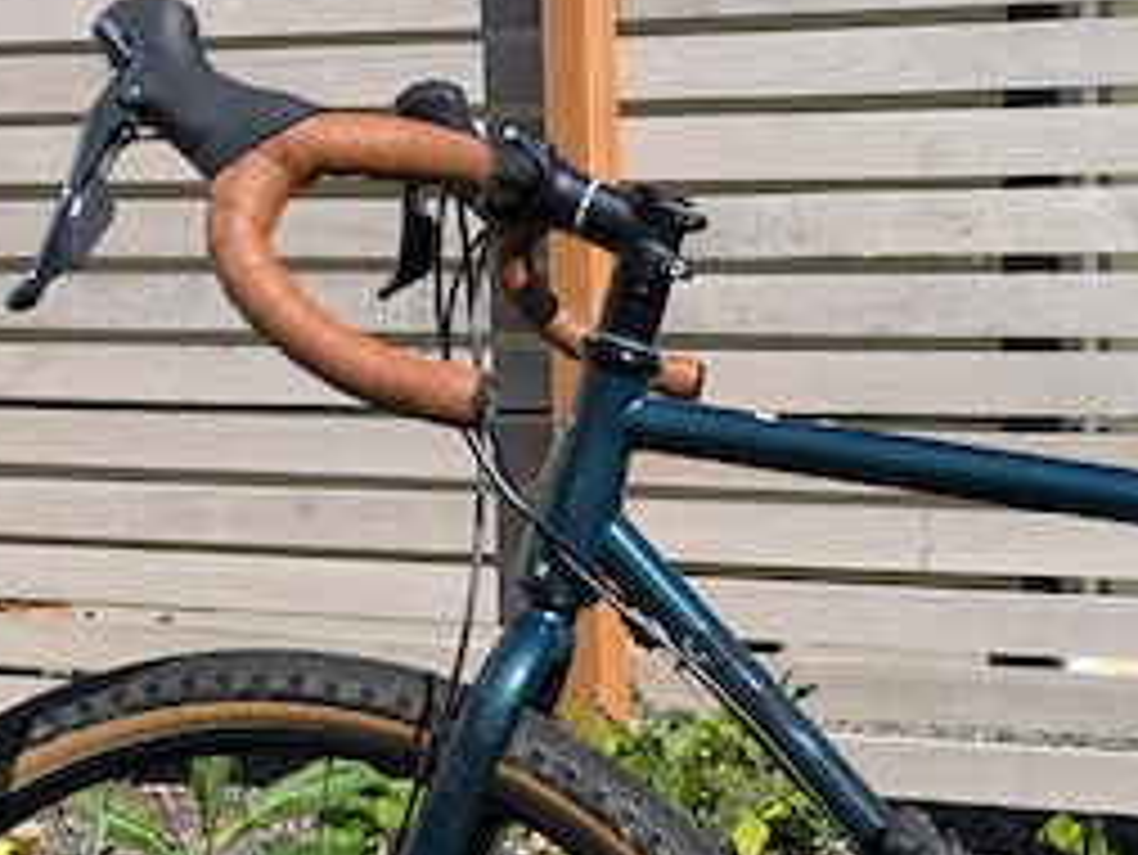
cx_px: 1080
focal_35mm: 76
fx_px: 2500
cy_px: 778
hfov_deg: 24.7
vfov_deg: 19.0
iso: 43
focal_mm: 6.81
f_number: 1.85
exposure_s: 1/1770
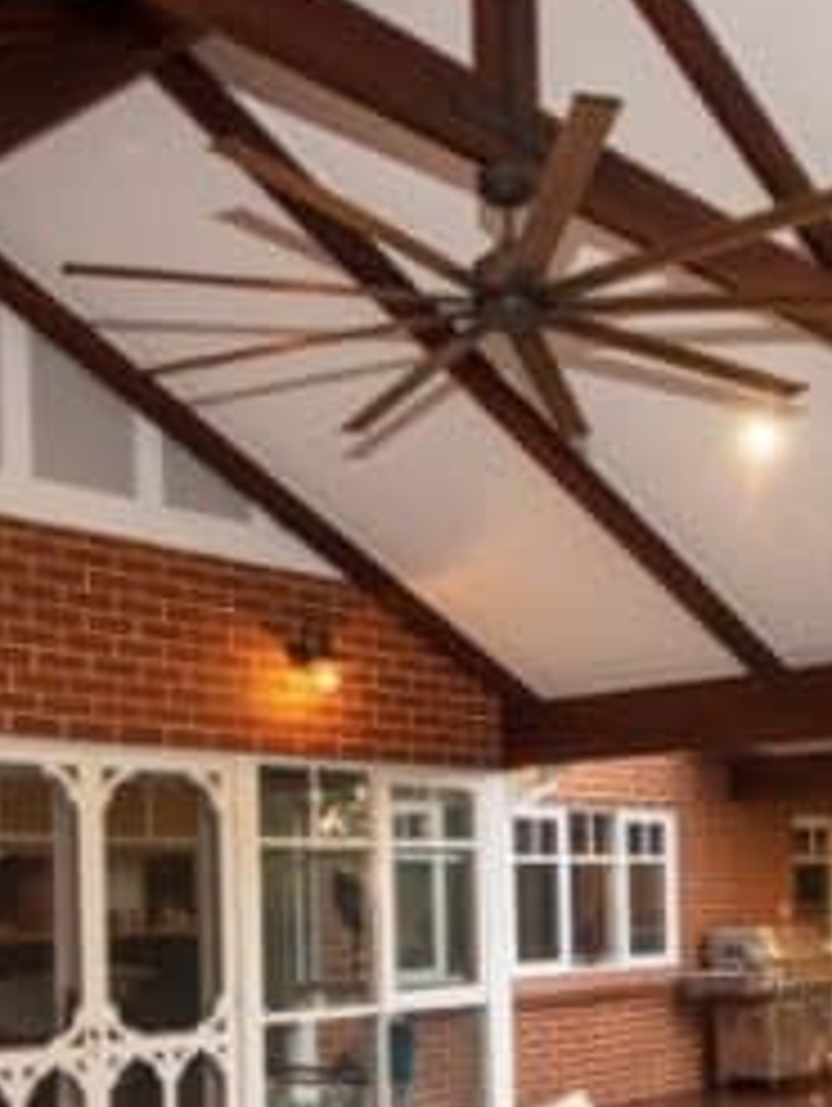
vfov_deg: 38.0
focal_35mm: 48
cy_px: 900
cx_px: 558
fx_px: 1536
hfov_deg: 30.1
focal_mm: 12
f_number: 5
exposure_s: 1/100
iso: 1000
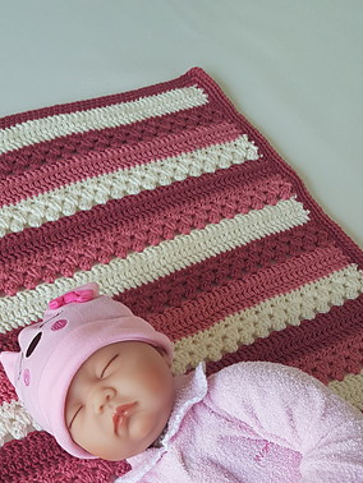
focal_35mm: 44
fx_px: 615
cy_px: 408
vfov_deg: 40.6
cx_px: 61
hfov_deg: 31.8
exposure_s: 1/100
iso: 64
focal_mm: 4.2
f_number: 1.7
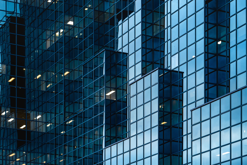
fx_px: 720
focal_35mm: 105
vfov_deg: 13.0
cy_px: 82
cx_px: 124
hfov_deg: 19.5
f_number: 6.3
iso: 200
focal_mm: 105
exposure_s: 1/25
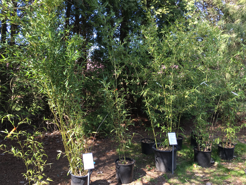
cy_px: 92
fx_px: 206
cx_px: 123
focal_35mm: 29
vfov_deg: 48.2
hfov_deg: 61.7
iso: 25
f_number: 2.2
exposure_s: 1/120
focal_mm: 4.15
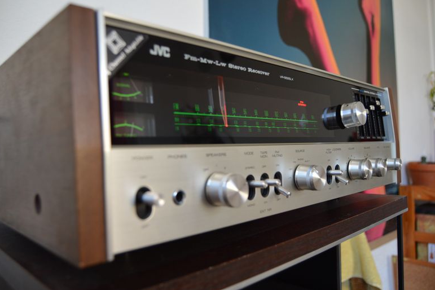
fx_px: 338
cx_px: 223
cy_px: 140
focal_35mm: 28
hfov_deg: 65.5
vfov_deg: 46.4
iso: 560
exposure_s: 1/60
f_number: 3.5
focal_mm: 18
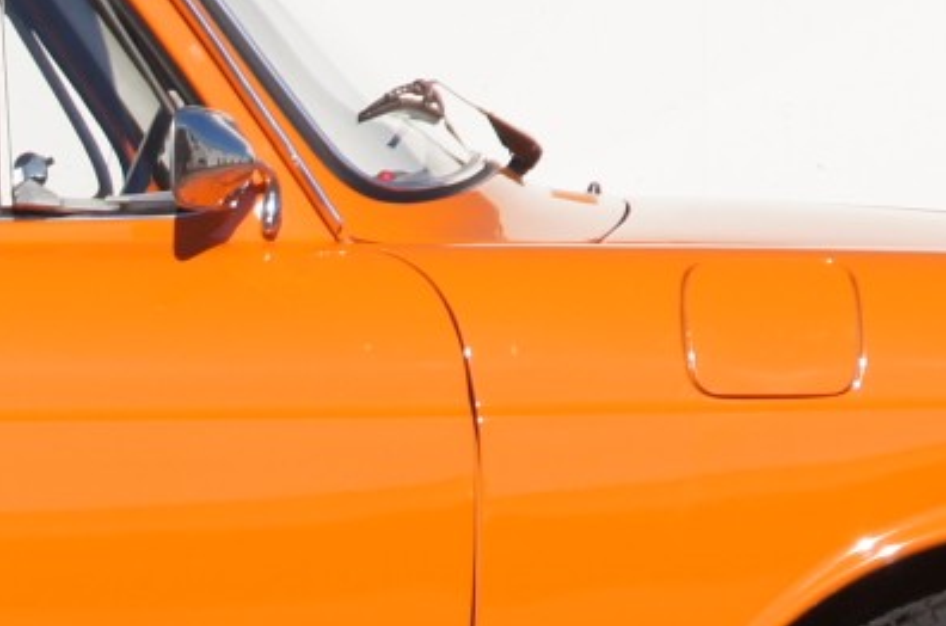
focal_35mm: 801
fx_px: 20998
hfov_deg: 2.6
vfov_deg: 1.7
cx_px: -387
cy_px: 906
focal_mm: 110
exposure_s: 1/400
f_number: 8
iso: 100
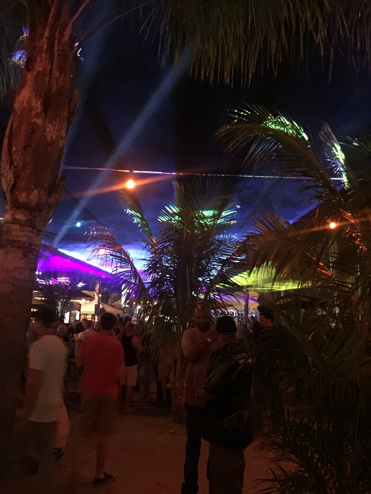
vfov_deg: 61.7
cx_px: 186
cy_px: 247
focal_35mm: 29
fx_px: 414
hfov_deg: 48.2
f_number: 2.2
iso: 500
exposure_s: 1/4
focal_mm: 4.15
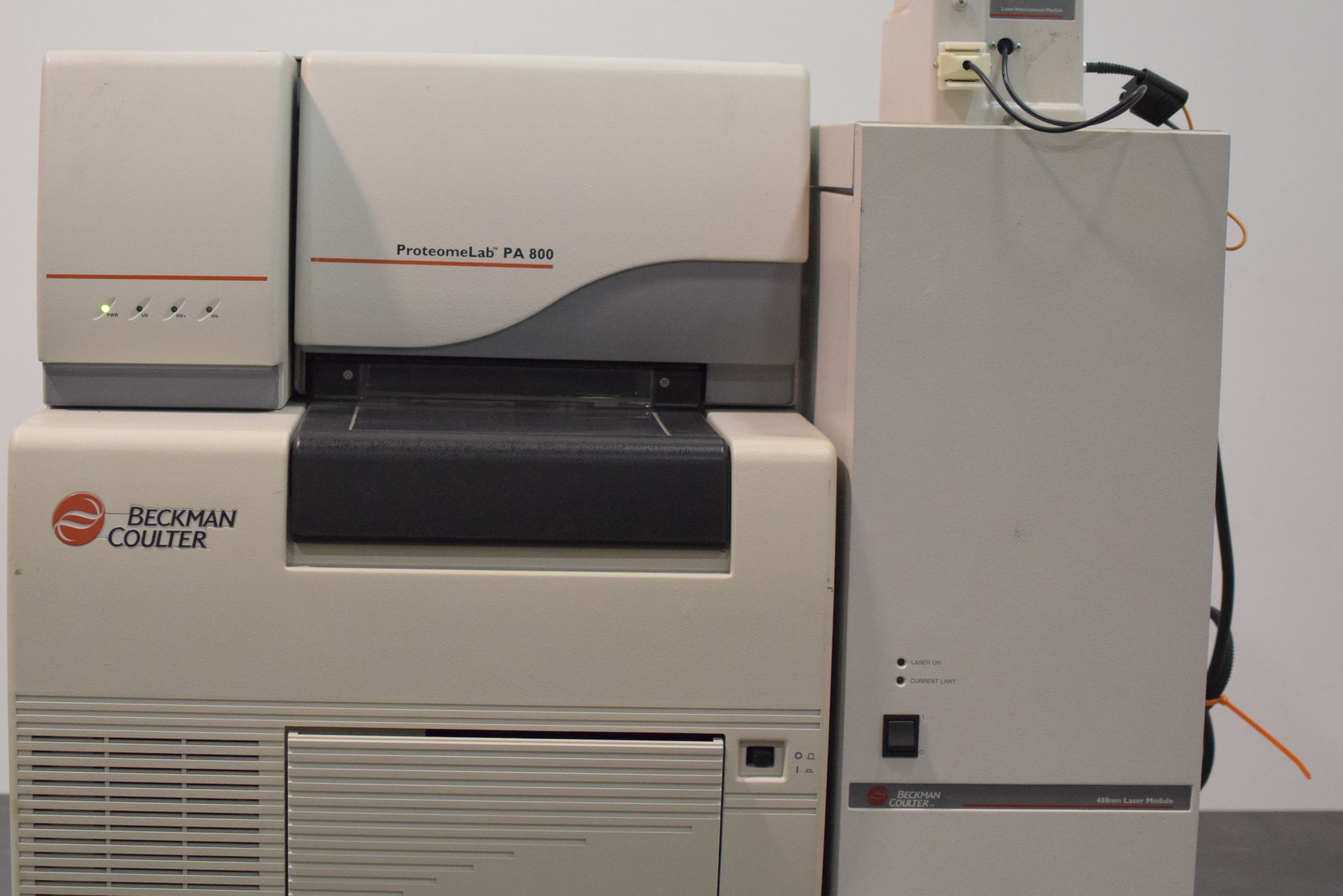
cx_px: 462
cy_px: 454
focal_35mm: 71
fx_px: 2637
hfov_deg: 28.4
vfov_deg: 19.3
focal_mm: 35
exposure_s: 1/200
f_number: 2.5
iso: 3200
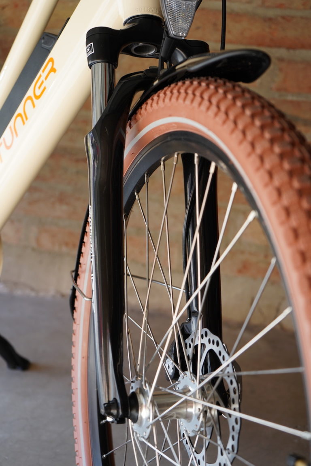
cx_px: 156
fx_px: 609
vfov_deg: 41.9
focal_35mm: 47
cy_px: 233
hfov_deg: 28.6
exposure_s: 1/160
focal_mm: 47
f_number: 4.5
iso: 500
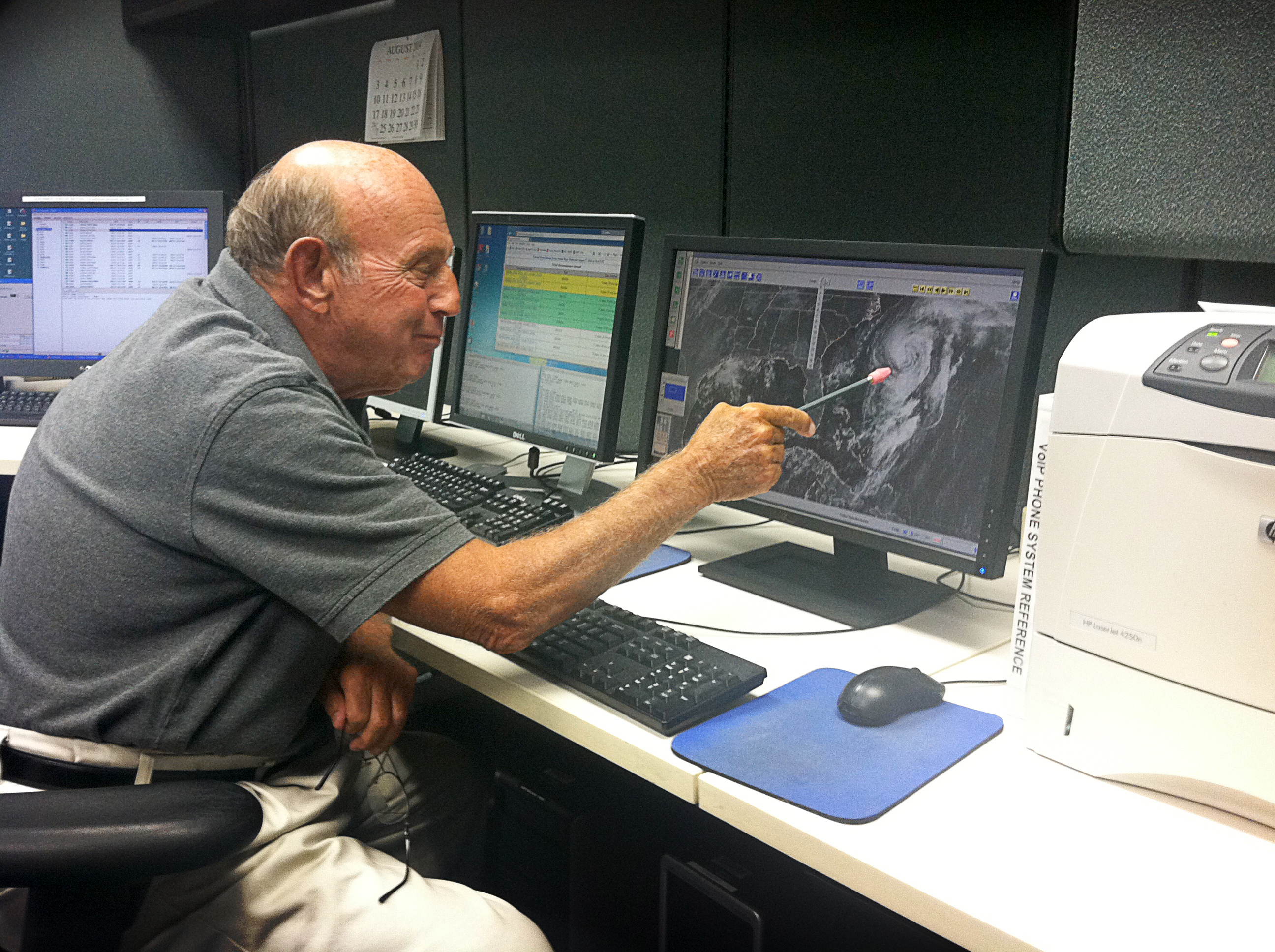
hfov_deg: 52.7
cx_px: 638
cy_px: 476
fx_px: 1287
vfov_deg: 40.6
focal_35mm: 35
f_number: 2.8
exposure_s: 1/15
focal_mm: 3.85
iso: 160
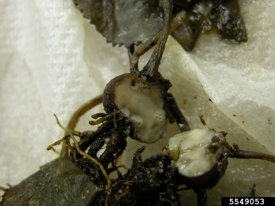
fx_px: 548
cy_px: 103
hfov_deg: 28.2
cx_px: 138
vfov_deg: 21.3
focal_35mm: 69
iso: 116
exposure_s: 1/4.2
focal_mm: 17.8
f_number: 3.3
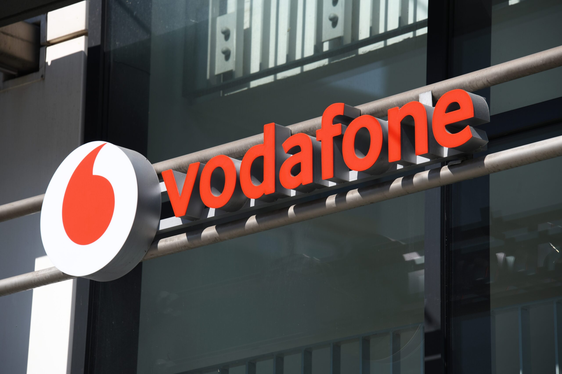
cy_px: 187
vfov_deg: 7.6
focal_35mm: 180
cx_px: 281
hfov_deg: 11.4
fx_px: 2810
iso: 100
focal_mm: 180
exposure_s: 1/250
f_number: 8
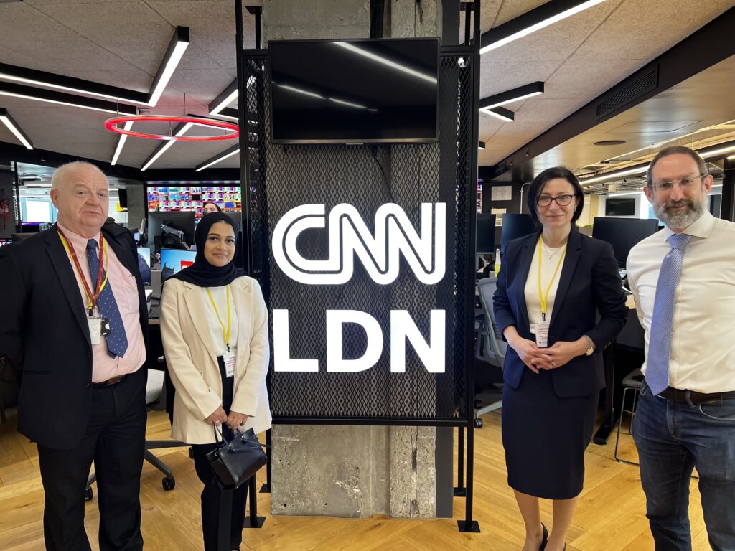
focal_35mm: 26
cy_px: 276
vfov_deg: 53.1
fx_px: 552
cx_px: 368
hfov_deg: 67.3
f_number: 1.5
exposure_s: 1/49
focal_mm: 5.7
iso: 160
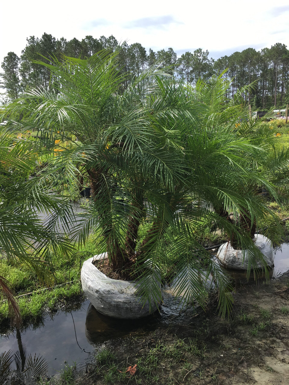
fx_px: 323
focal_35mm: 29
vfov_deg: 61.7
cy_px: 192
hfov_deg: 48.2
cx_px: 144
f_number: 2.2
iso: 25
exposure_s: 1/905
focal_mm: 4.15
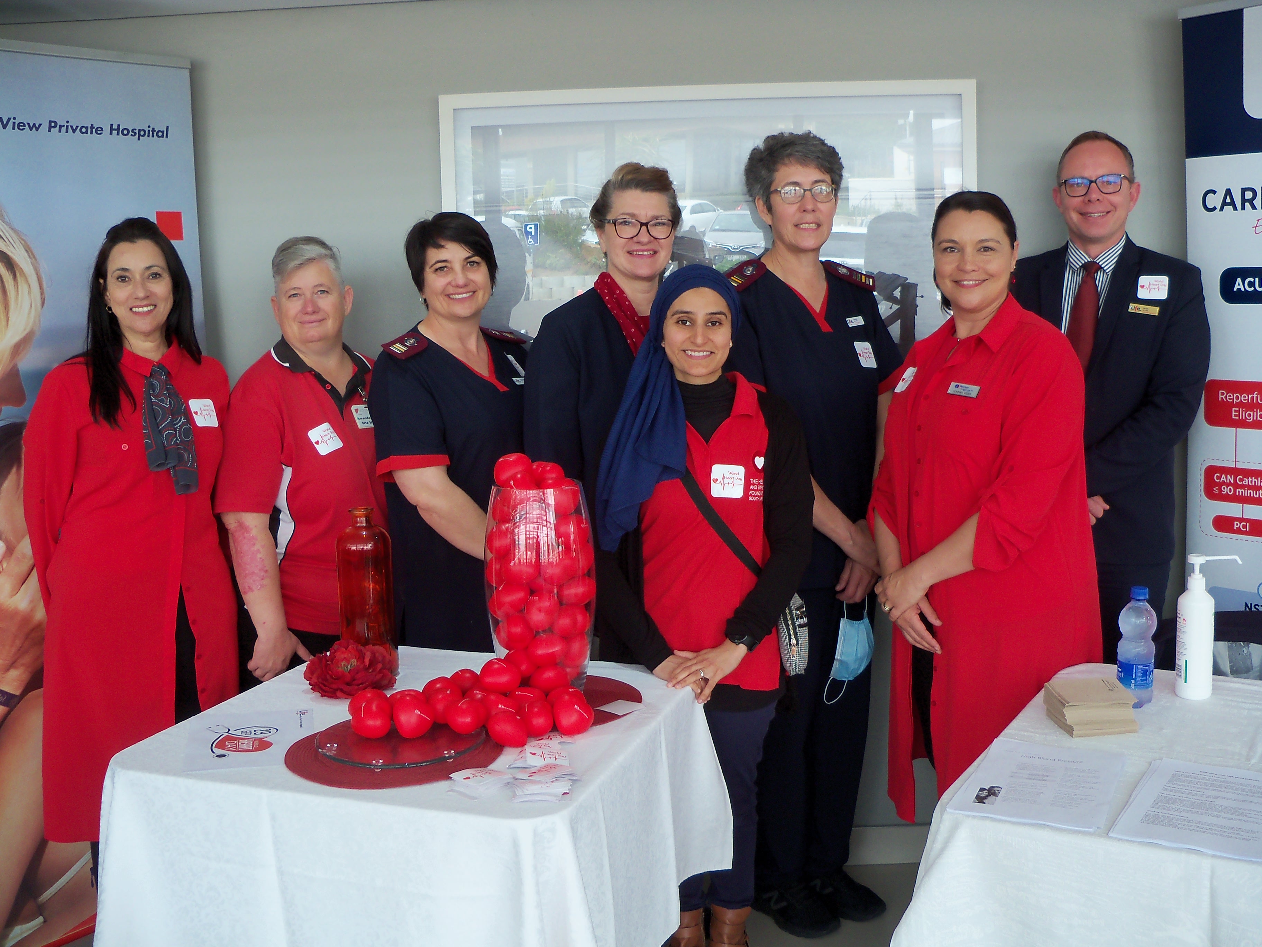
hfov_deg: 52.6
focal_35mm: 35
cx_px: 631
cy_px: 474
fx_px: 1276
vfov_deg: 40.7
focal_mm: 6.2
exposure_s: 1/40
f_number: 3.5
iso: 100
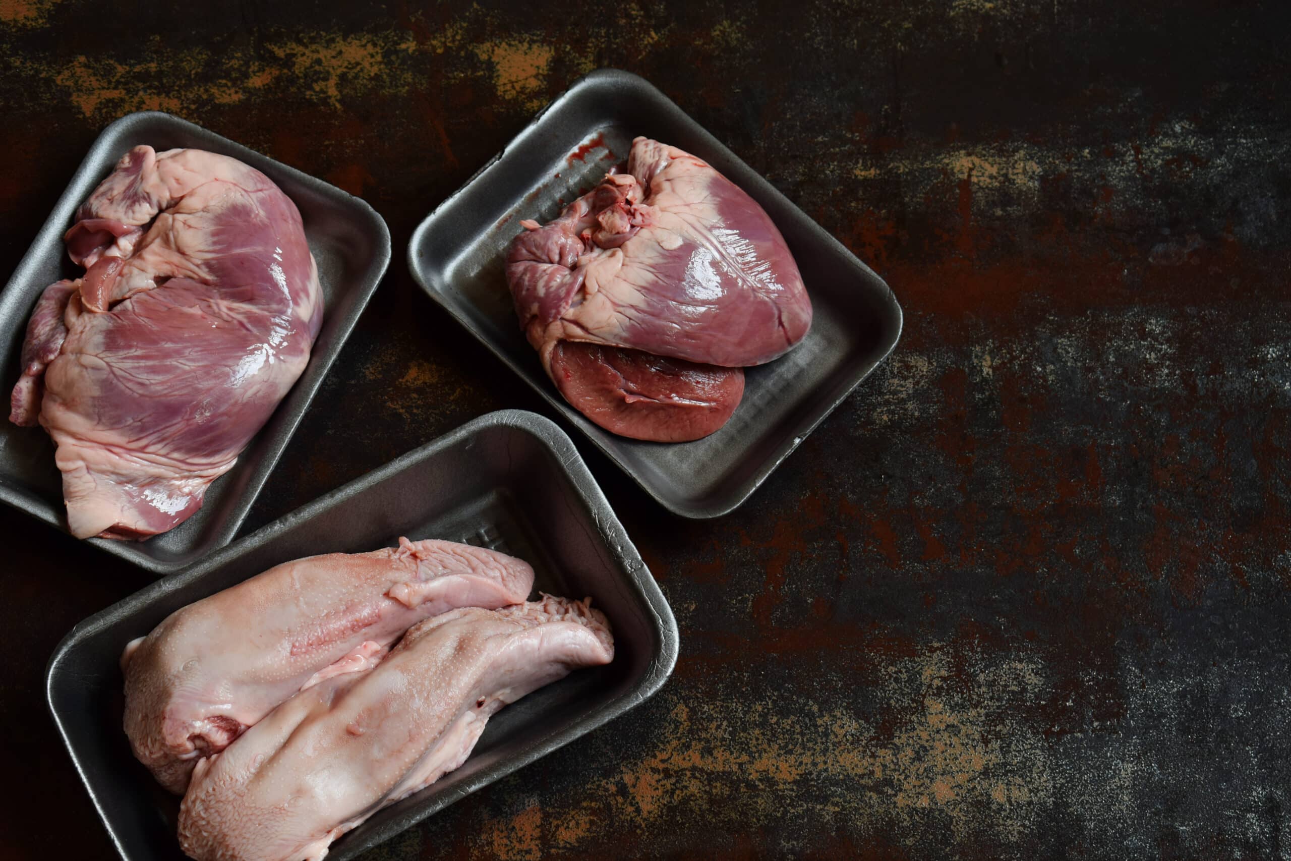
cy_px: 430
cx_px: 646
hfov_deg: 24.6
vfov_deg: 16.6
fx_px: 2958
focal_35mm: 82
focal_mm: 55
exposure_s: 1/10
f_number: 7.1
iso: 100
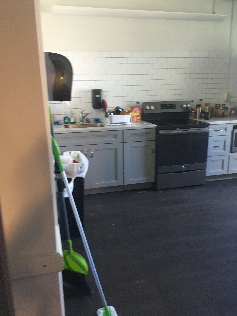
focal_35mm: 29
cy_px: 158
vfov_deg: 61.7
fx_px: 265
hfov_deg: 48.2
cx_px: 118
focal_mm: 4.15
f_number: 2.2
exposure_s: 1/24
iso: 200
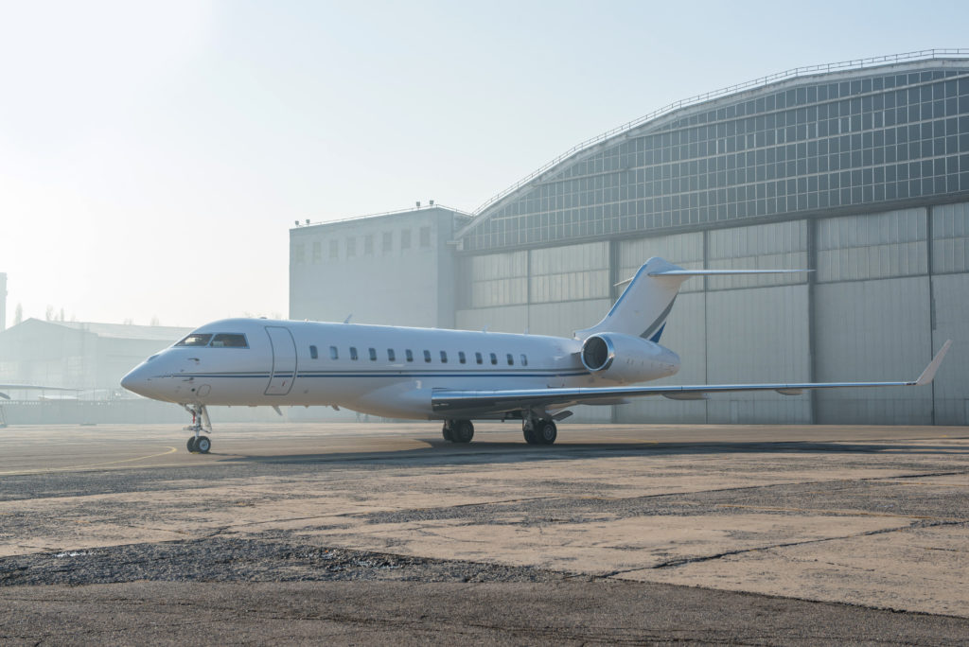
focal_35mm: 48
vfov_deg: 28.1
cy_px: 324
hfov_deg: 41.1
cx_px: 484
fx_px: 1293
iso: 250
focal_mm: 48
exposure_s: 1/400
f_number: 8
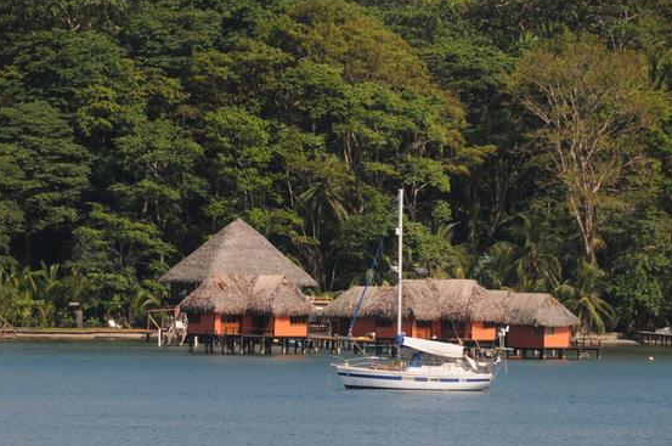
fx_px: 8089
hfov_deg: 4.8
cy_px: 309
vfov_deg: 3.2
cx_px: 305
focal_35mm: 434
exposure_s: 1/2000
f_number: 6.3
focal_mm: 200
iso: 400
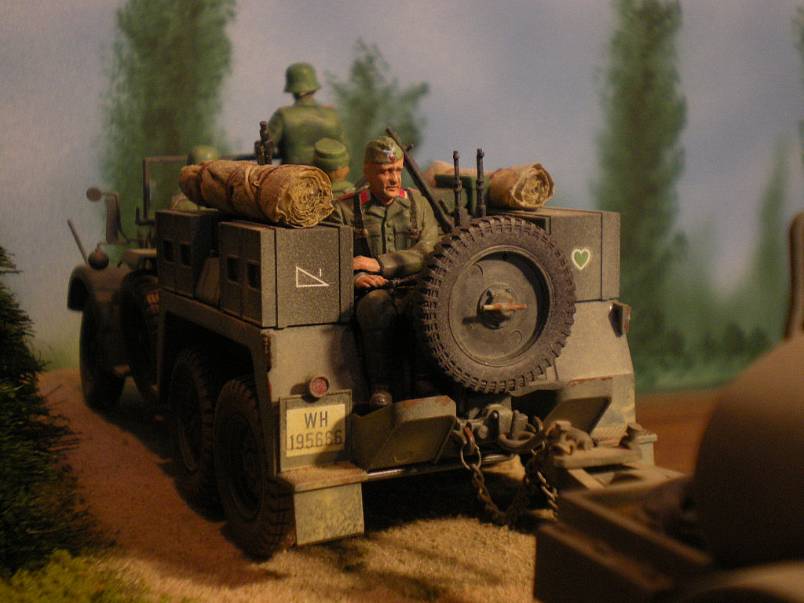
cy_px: 302
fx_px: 1301
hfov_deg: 34.3
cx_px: 402
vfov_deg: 26.1
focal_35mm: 56
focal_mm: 9.3
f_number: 3.9
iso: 208
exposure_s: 1/15
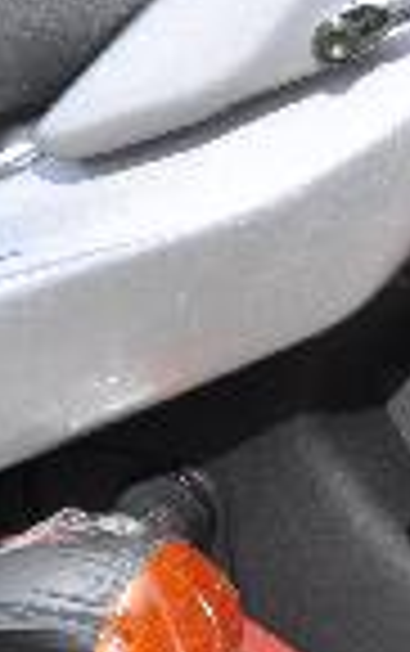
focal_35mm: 336
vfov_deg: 6.2
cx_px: -590
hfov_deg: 3.9
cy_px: 803
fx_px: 5989
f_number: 11
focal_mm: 40
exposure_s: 1/500
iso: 200
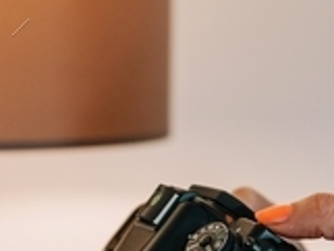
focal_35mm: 155
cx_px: 197
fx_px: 1497
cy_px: 249
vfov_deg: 9.5
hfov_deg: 12.7
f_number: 3.2
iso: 800
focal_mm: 44
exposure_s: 1/80
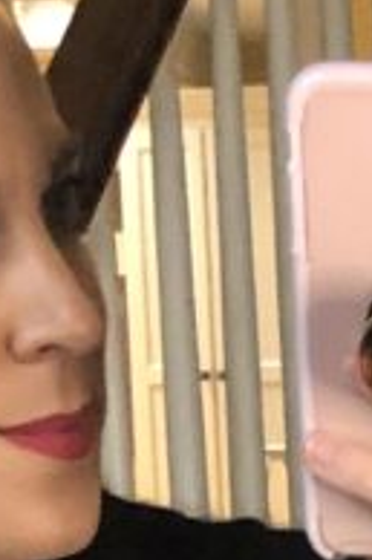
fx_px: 3587
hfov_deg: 5.9
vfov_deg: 7.8
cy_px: 1680
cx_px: 421
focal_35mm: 231
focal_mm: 3.99
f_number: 1.8
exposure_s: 1/11
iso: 100
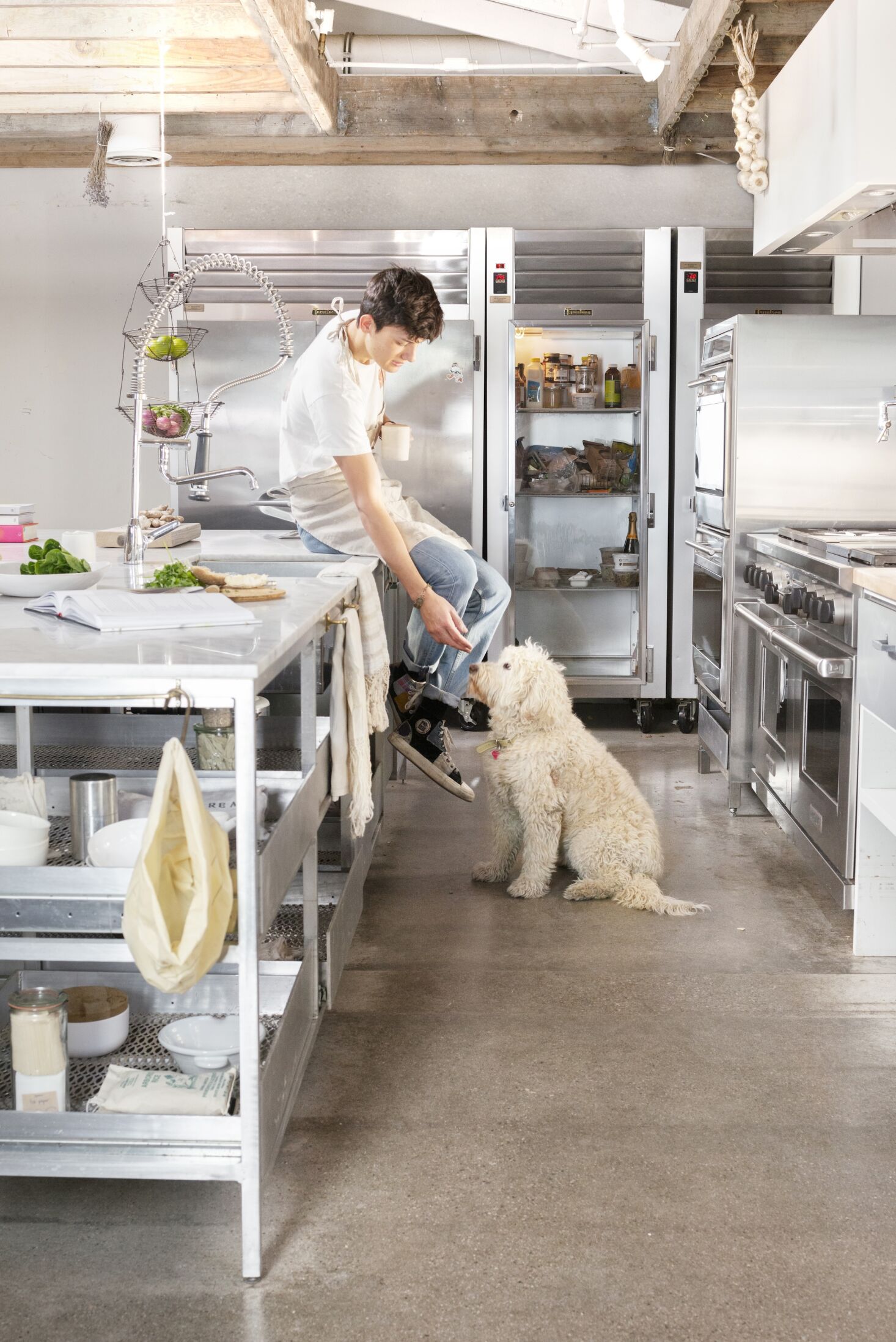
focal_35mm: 45
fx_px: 1679
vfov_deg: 43.6
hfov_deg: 29.9
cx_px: 448
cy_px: 671
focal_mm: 45
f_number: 8
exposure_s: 1/60
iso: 1400
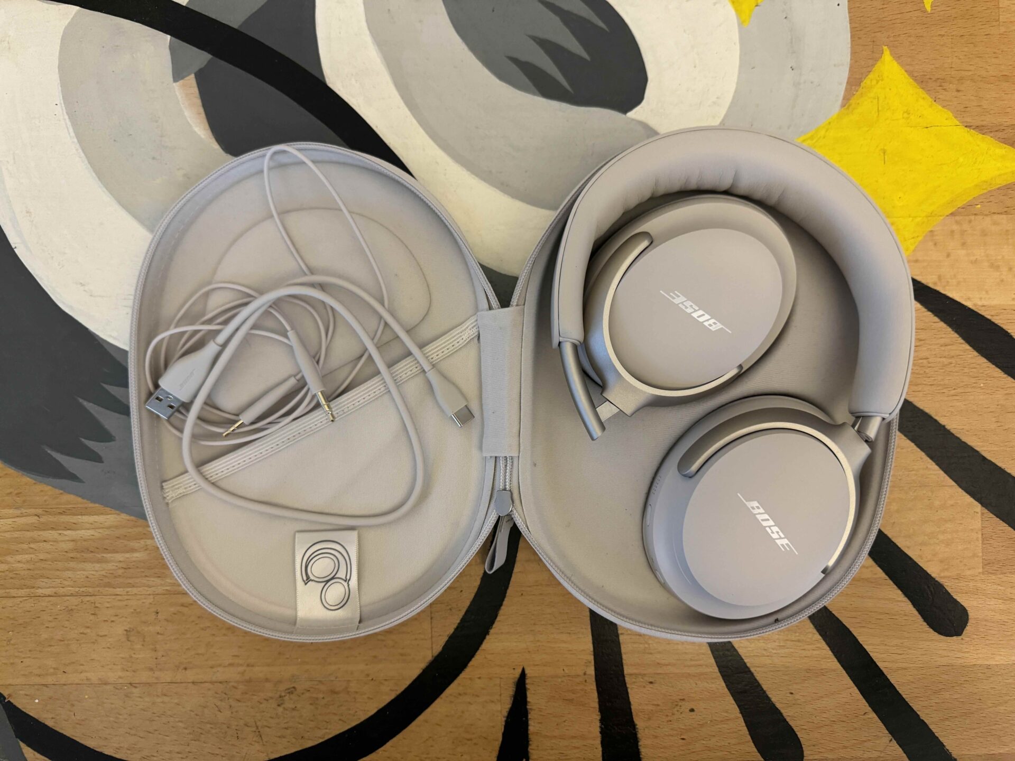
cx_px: 508
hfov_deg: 71.6
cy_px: 380
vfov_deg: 56.8
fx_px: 704
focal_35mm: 24
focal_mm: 6.86
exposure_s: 1/50
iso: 400
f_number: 1.78
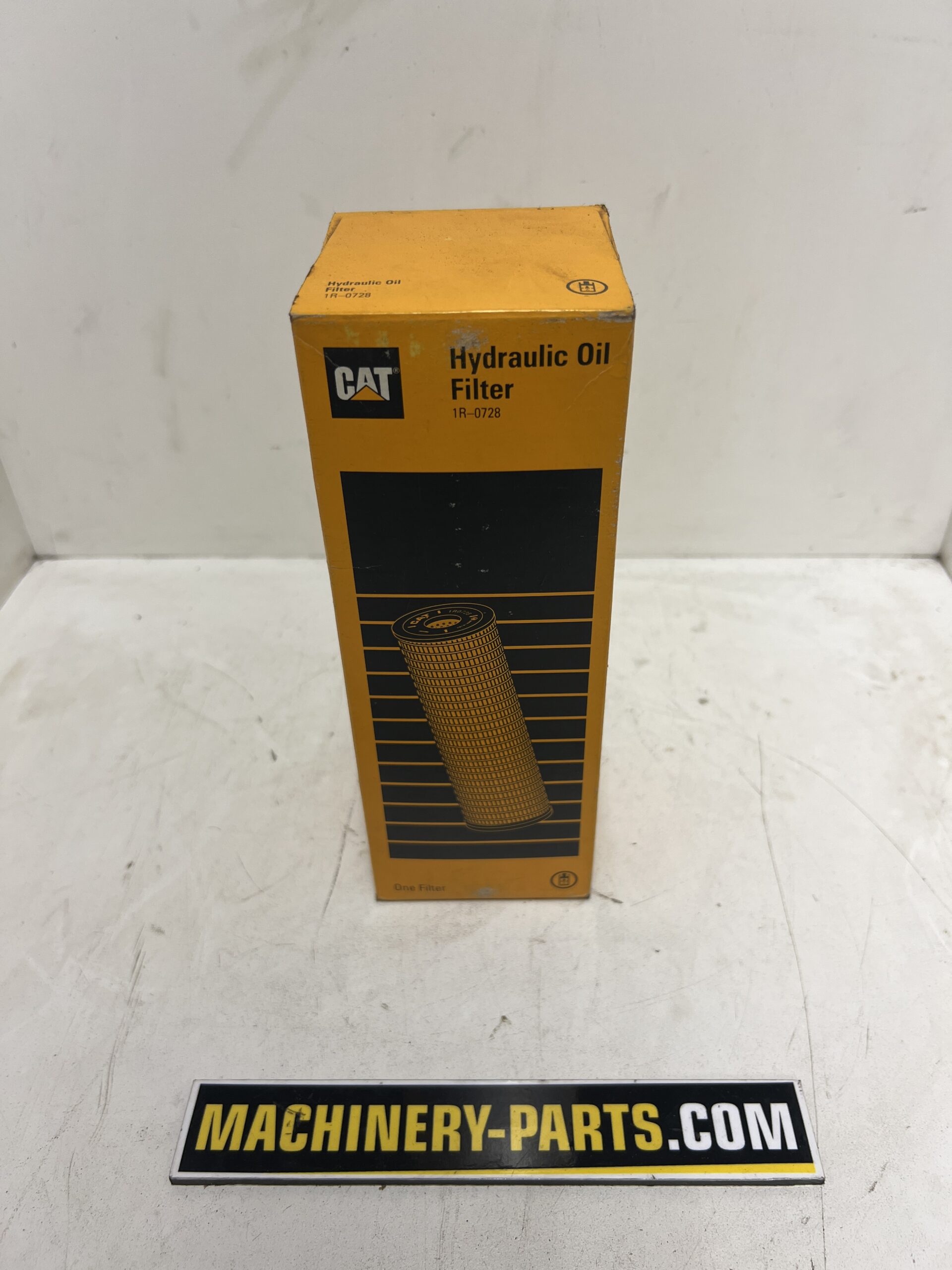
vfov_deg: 67.3
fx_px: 953
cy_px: 635
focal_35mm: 26
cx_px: 476
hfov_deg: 53.1
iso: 64
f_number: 1.5
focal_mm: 5.7
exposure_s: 1/100
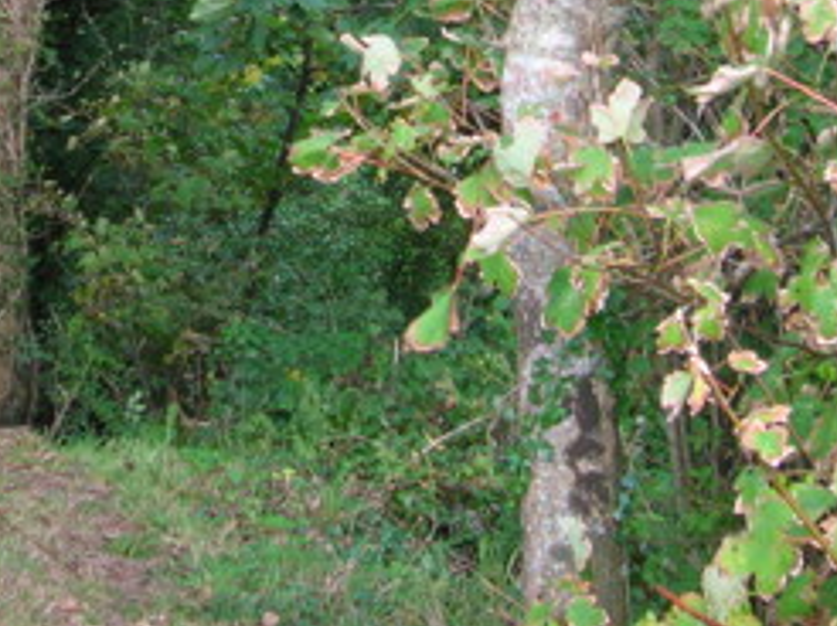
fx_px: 2343
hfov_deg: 20.0
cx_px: 134
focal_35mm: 97
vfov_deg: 15.0
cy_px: 7
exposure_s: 1/30
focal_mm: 7.7
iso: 55
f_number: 3.2
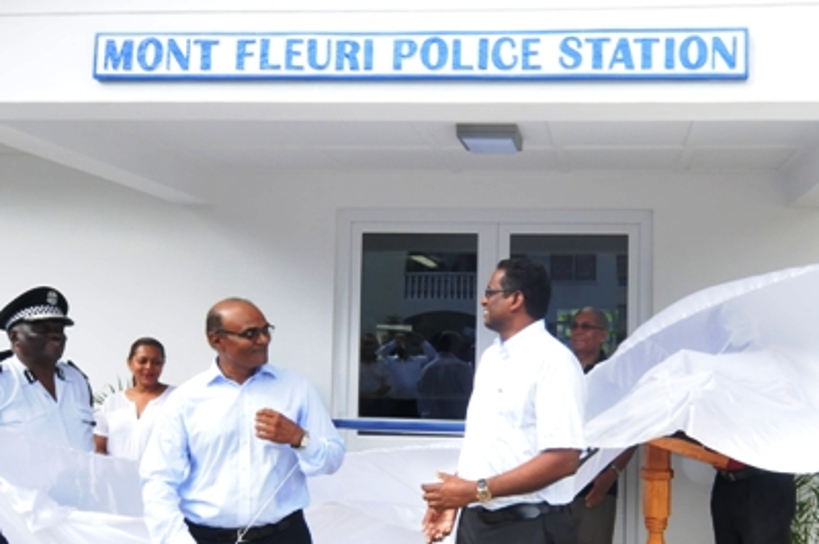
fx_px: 818
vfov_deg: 36.8
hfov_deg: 52.3
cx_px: 538
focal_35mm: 36
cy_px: 296
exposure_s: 1/250
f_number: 7.1
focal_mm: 12
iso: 800
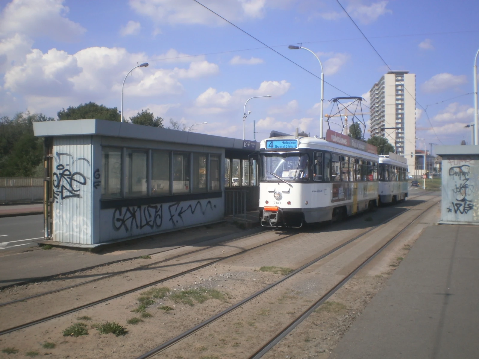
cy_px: 180
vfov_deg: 39.7
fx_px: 498
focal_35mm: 36
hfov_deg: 51.4
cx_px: 240
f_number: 4.6
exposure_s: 1/1250
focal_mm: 6.3
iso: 100
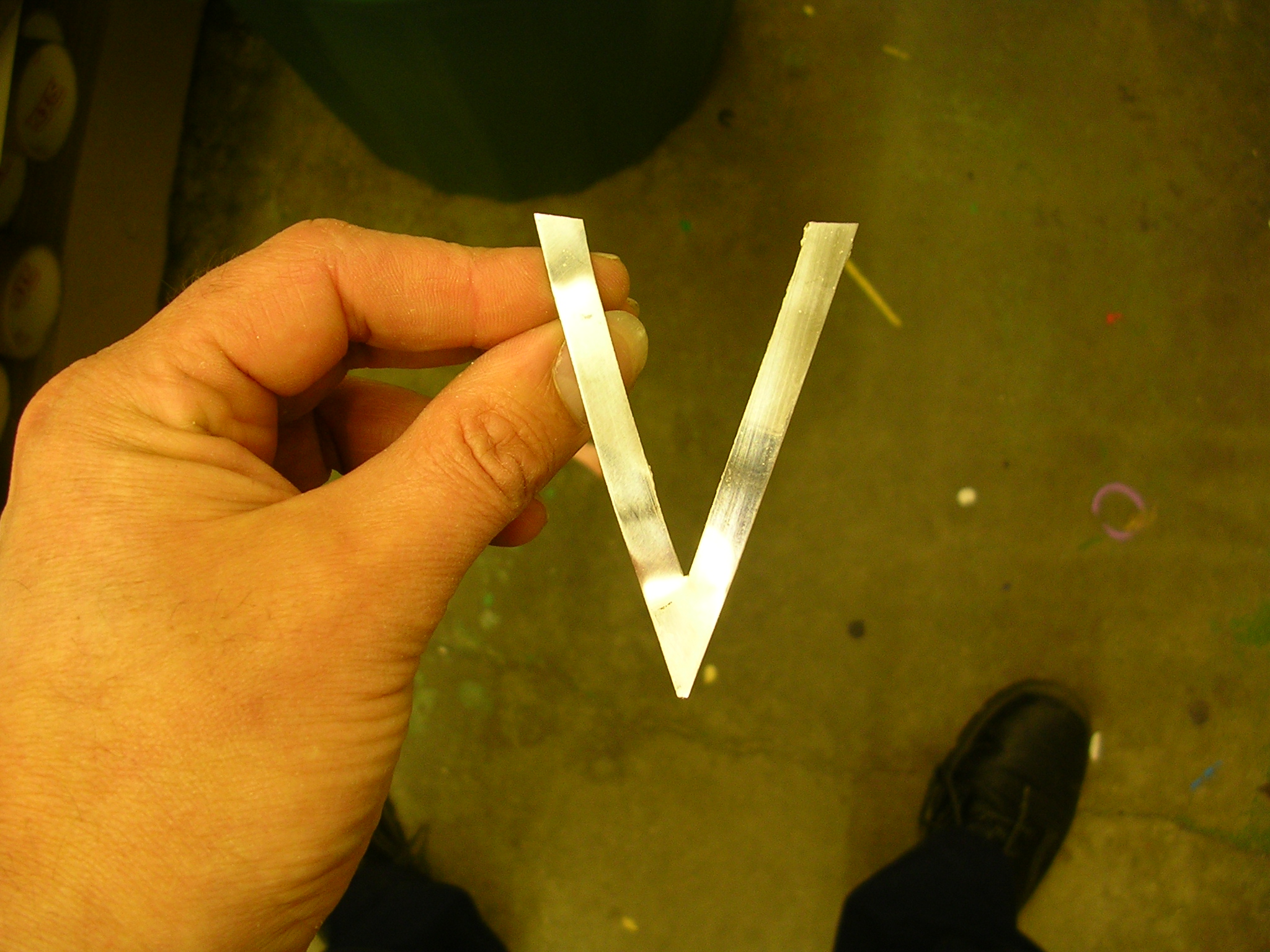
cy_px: 476
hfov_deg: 49.0
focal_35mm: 38
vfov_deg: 37.7
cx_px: 635
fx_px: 1394
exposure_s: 1/5.6
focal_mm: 5.8
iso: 50
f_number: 2.8
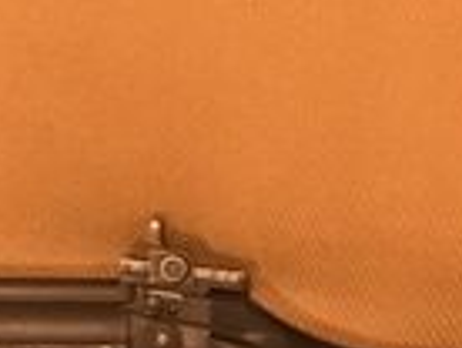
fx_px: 2527
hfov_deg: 9.8
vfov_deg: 7.8
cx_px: -449
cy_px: 400
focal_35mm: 189
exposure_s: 1/15
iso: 320
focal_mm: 4.15
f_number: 2.2
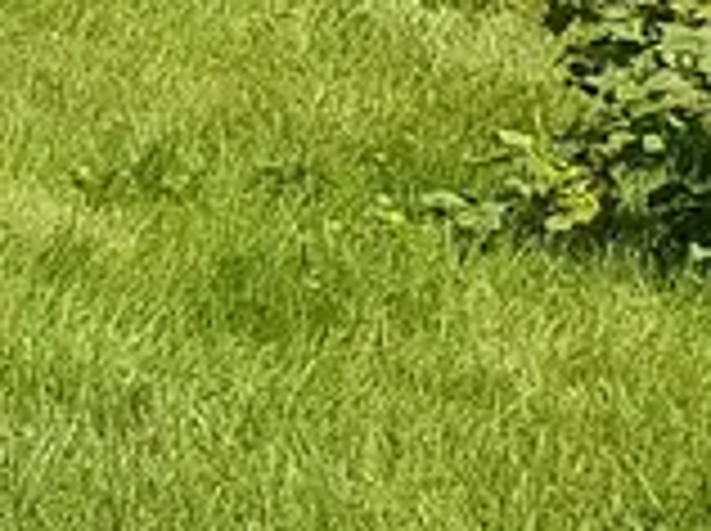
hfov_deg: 7.6
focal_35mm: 198
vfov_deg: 6.9
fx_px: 4061
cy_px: -864
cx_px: -1926
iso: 50
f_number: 2.4
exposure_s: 1/2104
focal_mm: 4.32
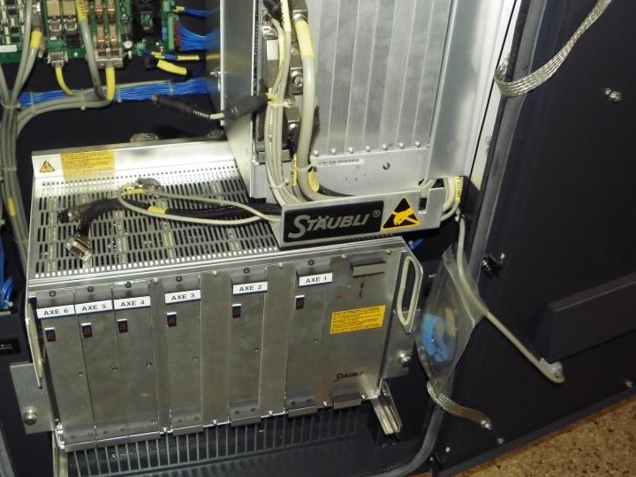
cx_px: 266
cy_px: 195
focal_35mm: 37
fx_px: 680
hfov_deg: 49.9
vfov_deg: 38.5
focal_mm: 4.6
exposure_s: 1/30
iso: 200
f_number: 2.8
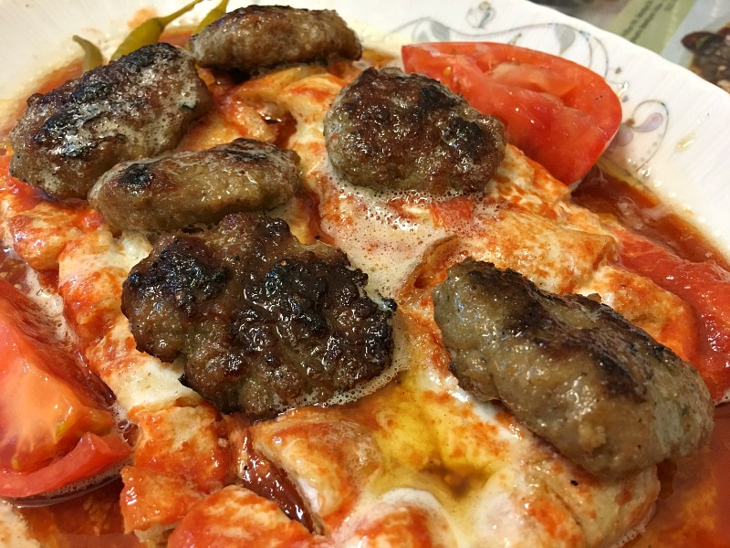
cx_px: 365
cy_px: 274
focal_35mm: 29
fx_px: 612
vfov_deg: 48.2
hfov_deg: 61.7
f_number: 2.2
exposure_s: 1/33
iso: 250
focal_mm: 4.15
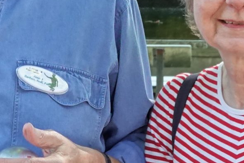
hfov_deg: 10.8
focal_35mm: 188
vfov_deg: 7.3
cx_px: 245
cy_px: 26
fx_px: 1274
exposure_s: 1/30
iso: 500
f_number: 8
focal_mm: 19.68
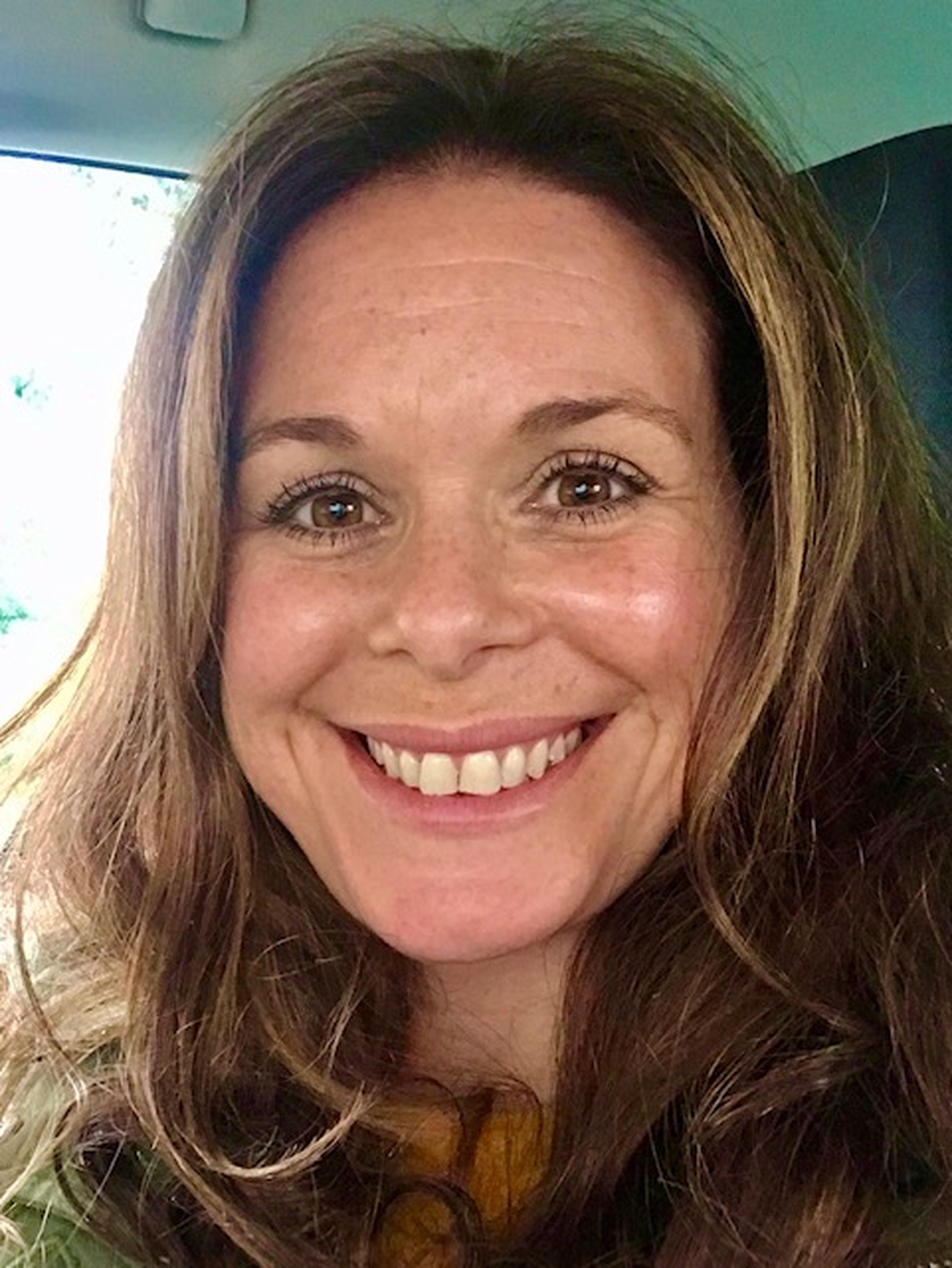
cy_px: 634
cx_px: 476
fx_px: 1172
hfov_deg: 44.2
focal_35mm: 32
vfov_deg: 56.8
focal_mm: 2.87
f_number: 2.2
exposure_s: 1/15
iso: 250
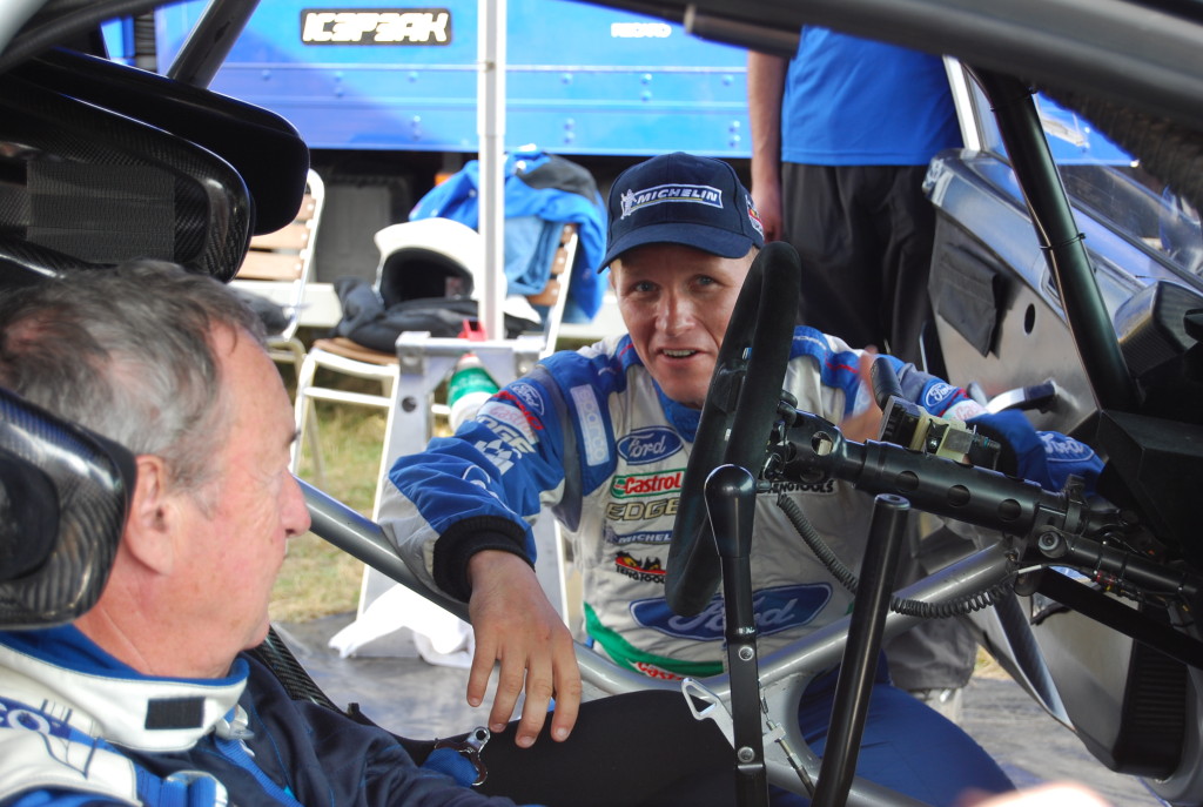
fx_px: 2511
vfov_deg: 18.3
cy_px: 404
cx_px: 602
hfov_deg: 26.9
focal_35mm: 75
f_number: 5.6
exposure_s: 1/50
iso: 200
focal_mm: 50
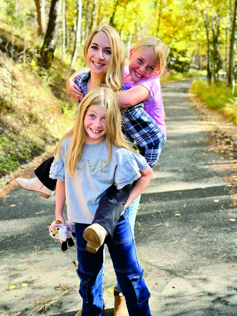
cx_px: 118
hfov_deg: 30.3
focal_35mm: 48
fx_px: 438
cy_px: 158
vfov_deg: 39.7
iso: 80
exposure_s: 1/254
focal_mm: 6.86
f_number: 1.78
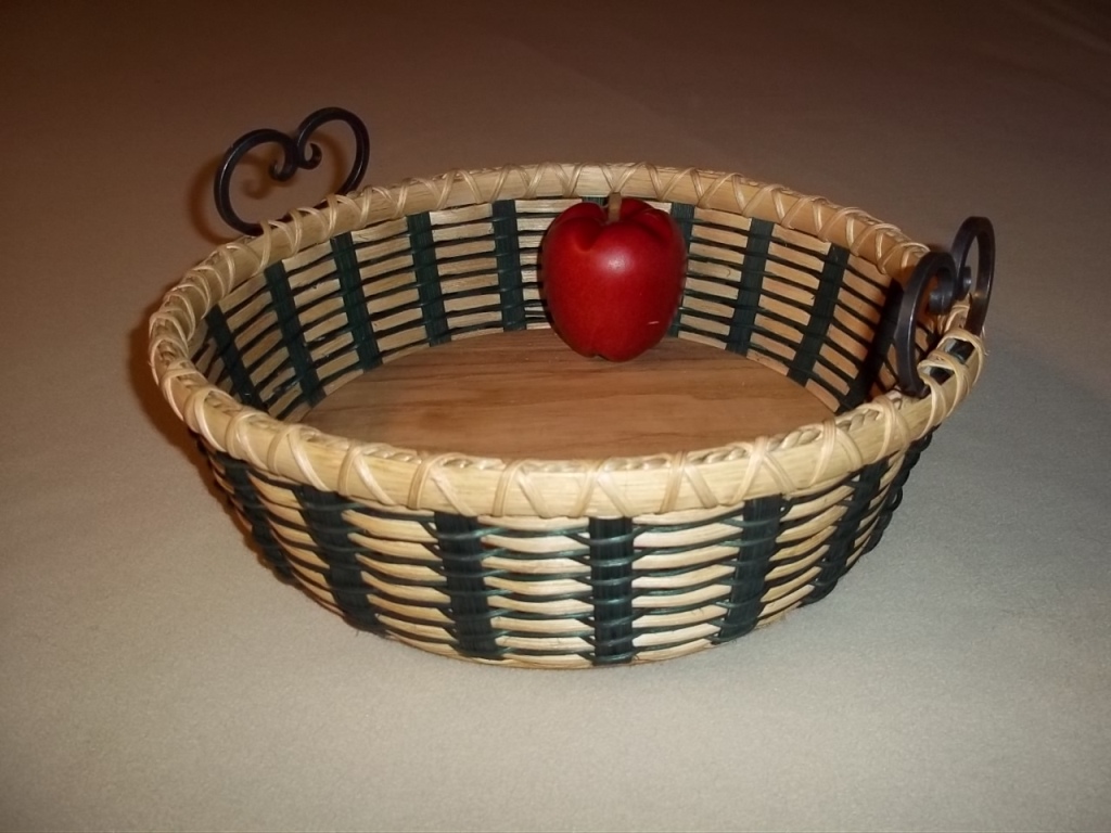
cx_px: 556
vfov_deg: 39.7
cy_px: 416
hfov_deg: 51.4
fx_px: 1155
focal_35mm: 36
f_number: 3.1
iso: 160
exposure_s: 1/30
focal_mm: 6.5
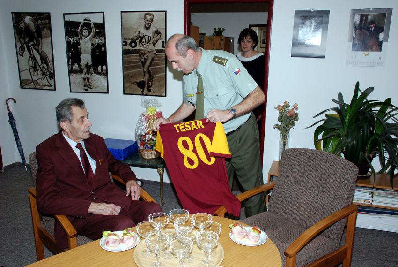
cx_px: 199
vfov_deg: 40.1
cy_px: 134
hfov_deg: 57.2
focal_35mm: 33
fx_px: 365
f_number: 9
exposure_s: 1/160
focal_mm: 22
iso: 800
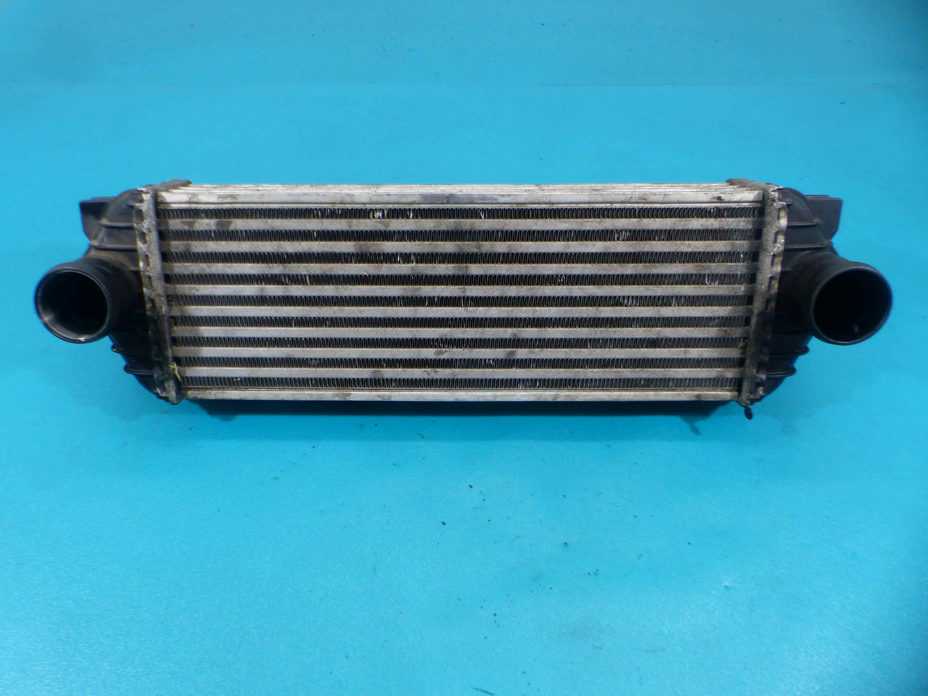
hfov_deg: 67.3
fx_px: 697
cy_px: 348
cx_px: 464
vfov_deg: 53.1
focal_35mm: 26
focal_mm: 4.5
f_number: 2.8
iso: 160
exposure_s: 1/60
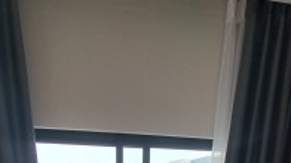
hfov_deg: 66.1
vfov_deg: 24.0
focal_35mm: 29
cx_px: 142
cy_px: 278
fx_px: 224
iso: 50
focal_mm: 1.74
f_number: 2.2
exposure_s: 1/100
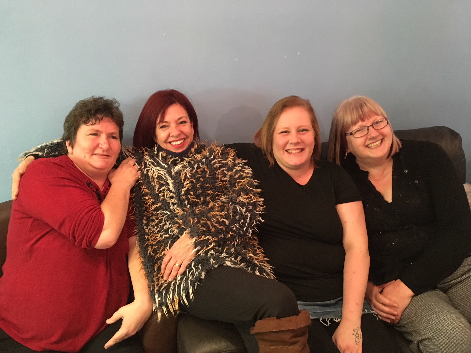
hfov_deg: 61.7
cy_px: 176
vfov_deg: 48.2
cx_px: 236
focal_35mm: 29
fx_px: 395
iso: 500
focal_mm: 4.15
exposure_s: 1/17
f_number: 2.2
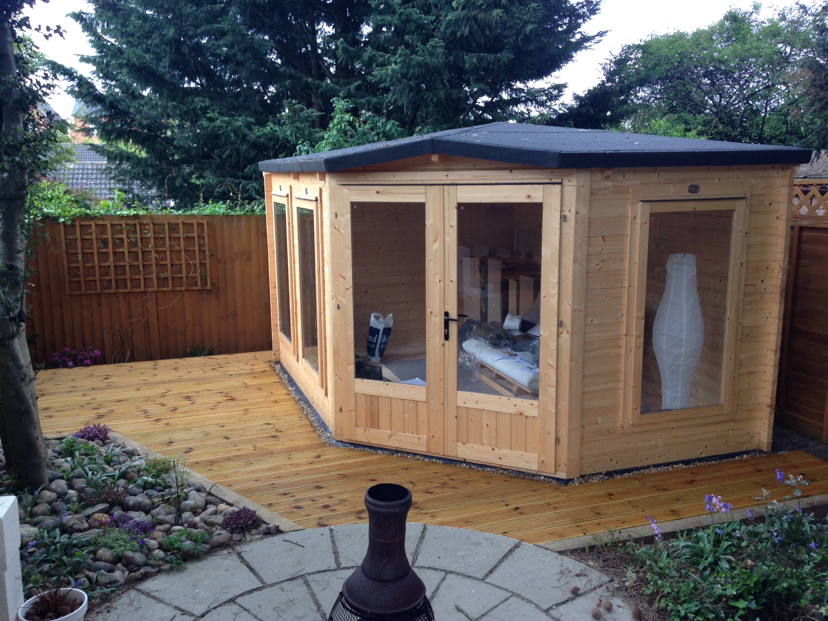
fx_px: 789
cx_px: 414
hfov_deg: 55.4
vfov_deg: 42.9
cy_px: 310
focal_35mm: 33
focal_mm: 4.12
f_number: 2.4
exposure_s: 1/60
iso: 50
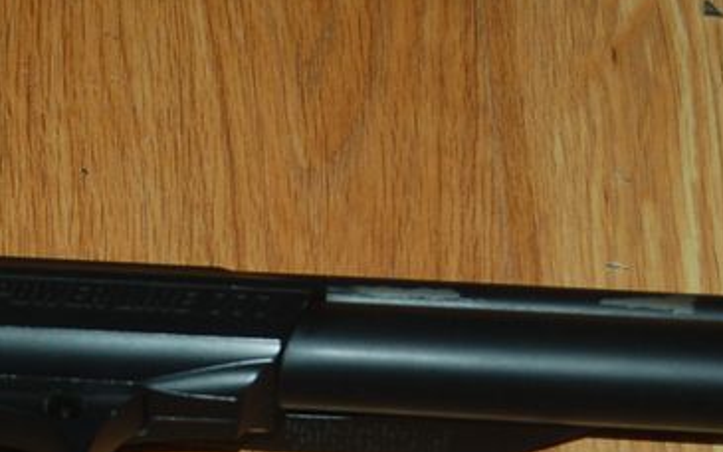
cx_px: 115
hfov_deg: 14.5
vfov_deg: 9.1
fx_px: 2817
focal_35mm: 143
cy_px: 473
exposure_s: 1/60
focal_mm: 38
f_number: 4.8
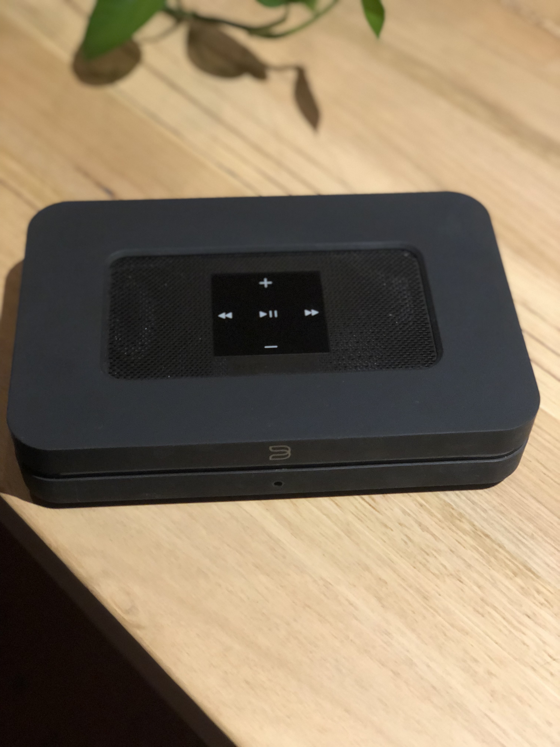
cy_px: 374
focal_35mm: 52
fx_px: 1122
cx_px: 280
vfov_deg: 36.8
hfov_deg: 28.0
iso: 160
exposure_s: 1/8
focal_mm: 6
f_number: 2.4
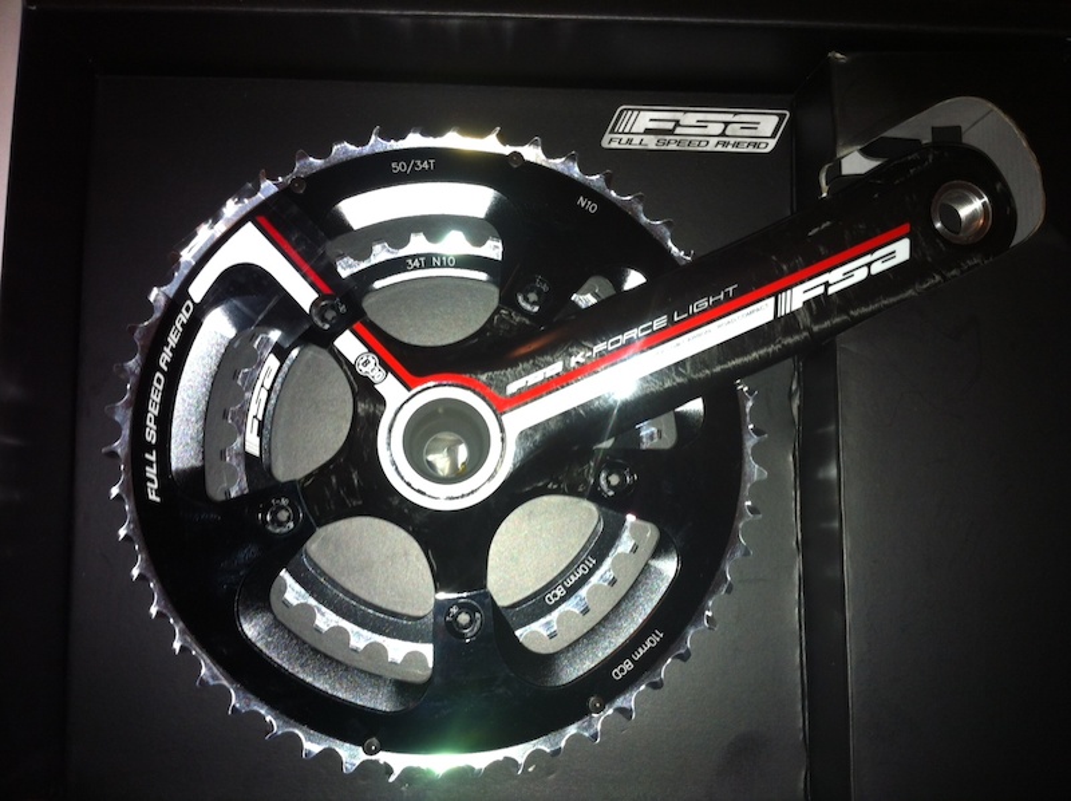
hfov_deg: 52.7
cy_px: 400
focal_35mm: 35
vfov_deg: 40.6
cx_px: 536
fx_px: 1082
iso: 80
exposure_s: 1/15
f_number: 2.8
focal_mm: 3.85
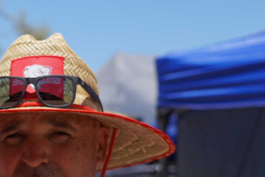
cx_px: -116
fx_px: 1273
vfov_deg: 7.8
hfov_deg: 11.5
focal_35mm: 173
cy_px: 243
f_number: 4.5
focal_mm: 44
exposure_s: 1/1000
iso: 100
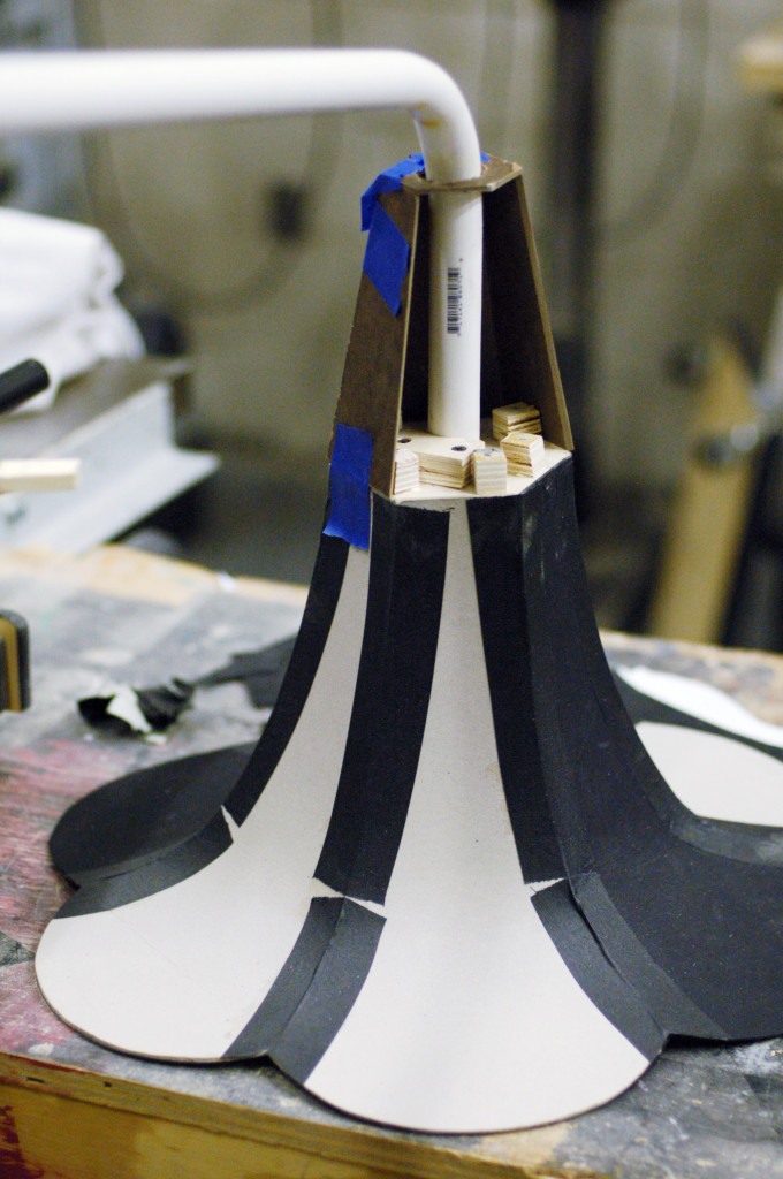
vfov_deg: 27.0
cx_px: 392
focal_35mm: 75
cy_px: 590
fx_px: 2453
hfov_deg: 18.1
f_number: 2
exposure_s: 1/100
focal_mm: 50
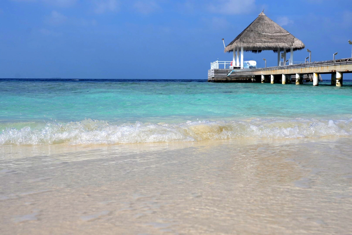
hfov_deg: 46.4
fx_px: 411
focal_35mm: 42
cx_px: 176
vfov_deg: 31.9
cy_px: 118
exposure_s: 1/1667
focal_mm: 28
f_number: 9
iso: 320
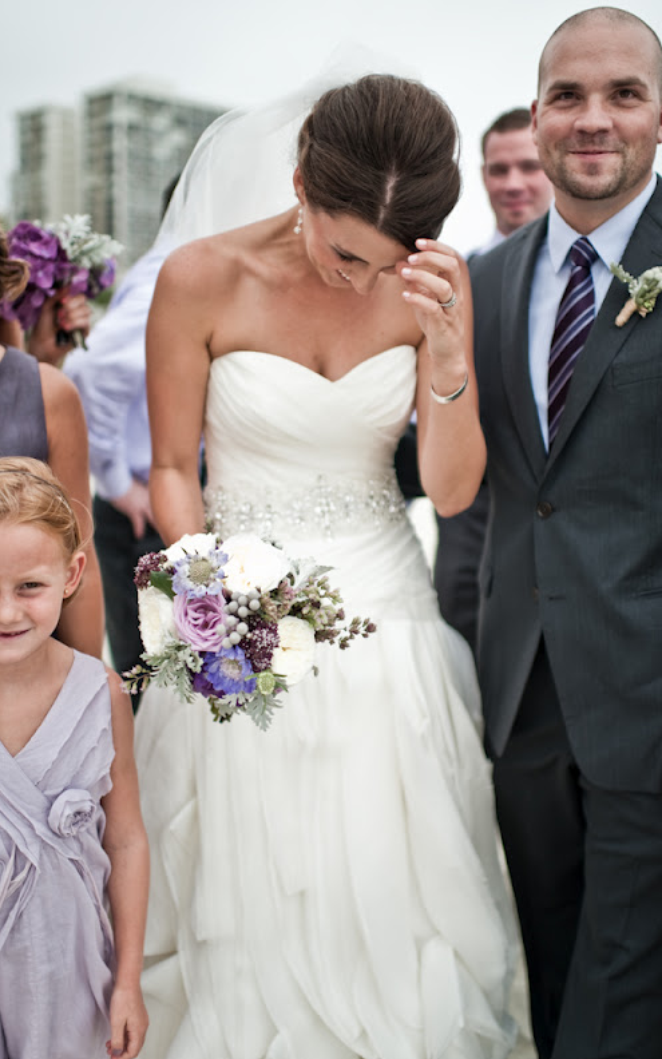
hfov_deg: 35.3
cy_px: 534
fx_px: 1039
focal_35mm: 36
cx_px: 322
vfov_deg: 54.0
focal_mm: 35
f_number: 1.4
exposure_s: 1/4000
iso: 100
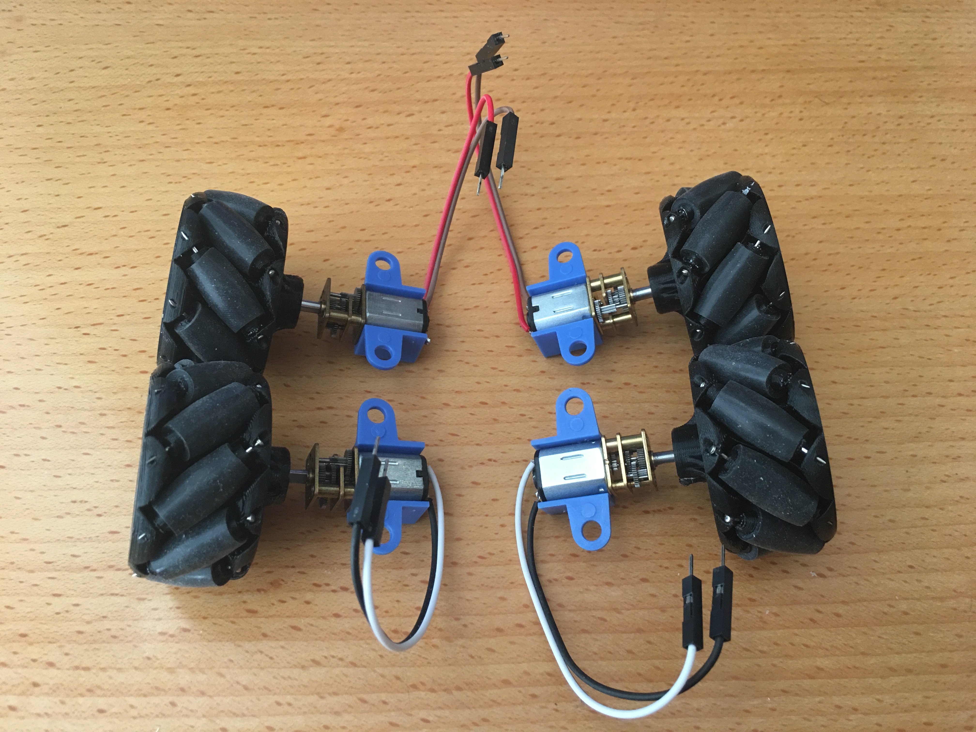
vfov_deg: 48.2
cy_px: 366
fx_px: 818
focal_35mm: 29
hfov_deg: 61.7
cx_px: 488
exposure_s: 1/17
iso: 80
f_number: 2.2
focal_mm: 4.15
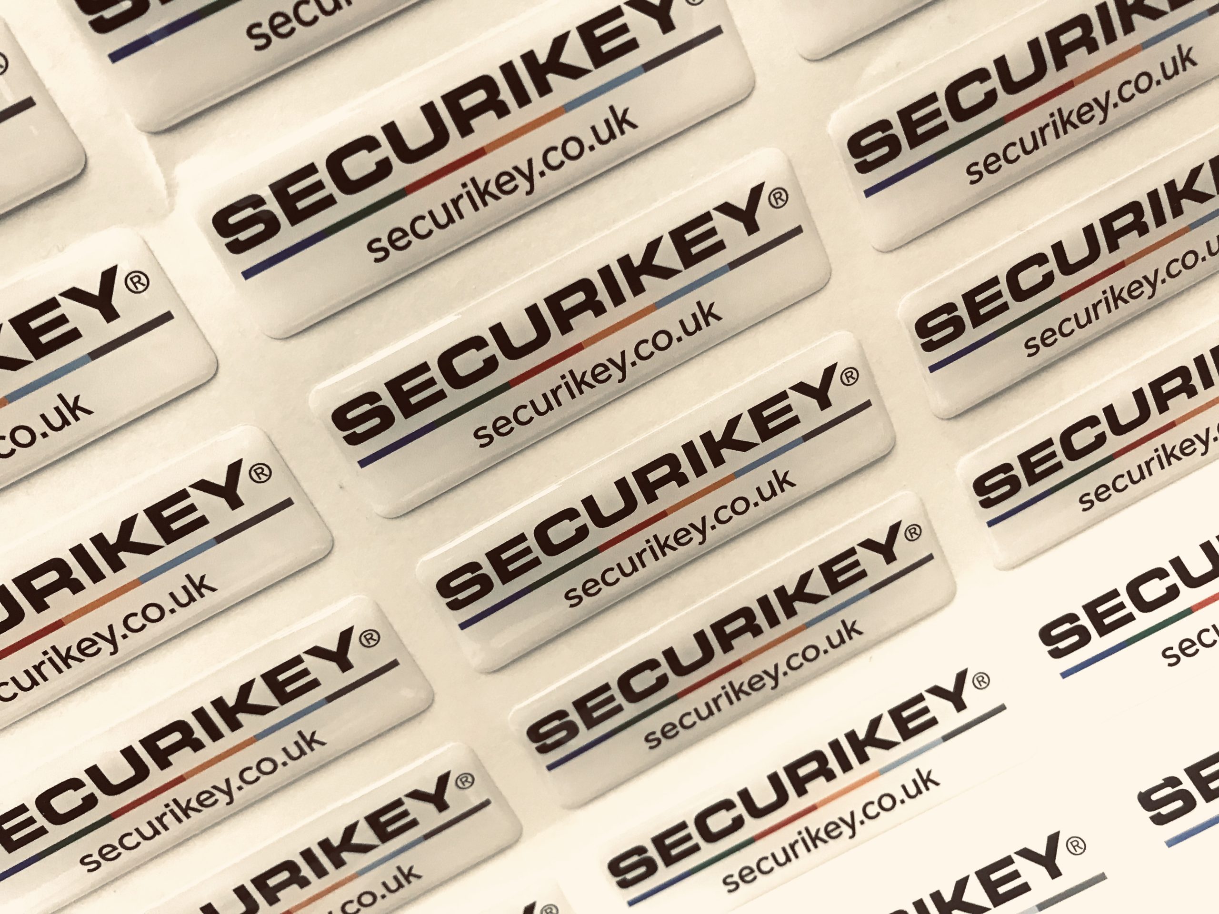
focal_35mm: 28
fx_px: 986
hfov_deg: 63.4
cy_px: 457
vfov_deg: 49.7
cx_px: 610
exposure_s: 1/33
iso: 32
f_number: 1.8
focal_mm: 3.99
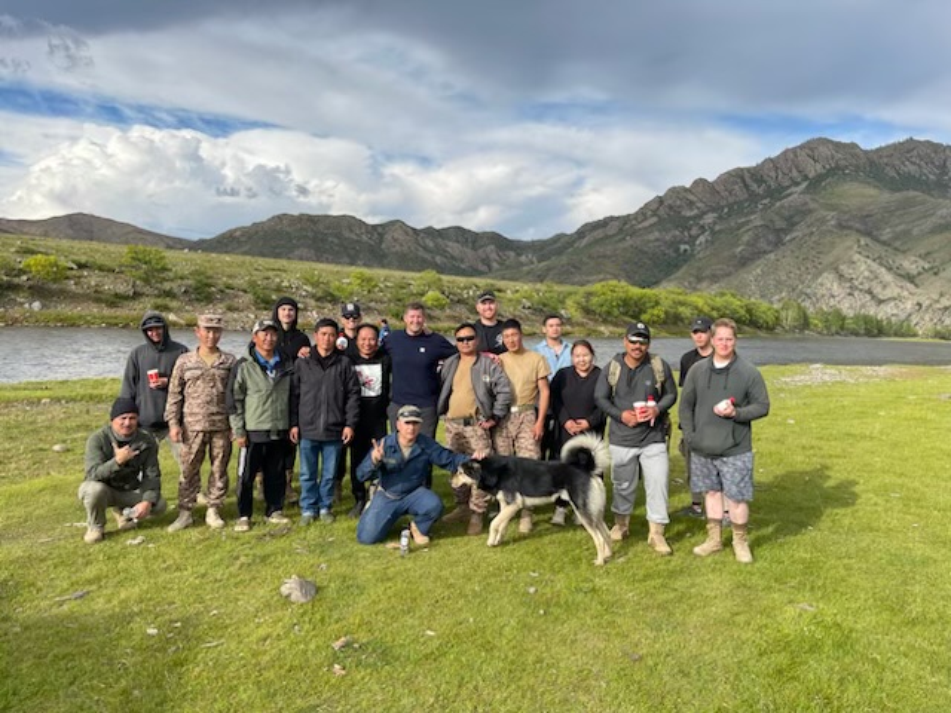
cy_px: 356
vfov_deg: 53.1
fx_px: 714
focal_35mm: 26
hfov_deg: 67.3
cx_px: 476
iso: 50
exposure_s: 1/2597
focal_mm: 5.1
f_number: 1.6
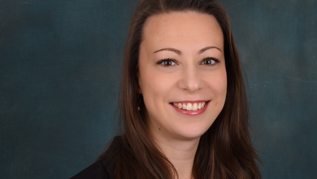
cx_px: 196
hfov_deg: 12.3
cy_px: 89
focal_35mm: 175
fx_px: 1471
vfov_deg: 6.9
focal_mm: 125
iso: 200
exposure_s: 1/60.2
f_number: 18
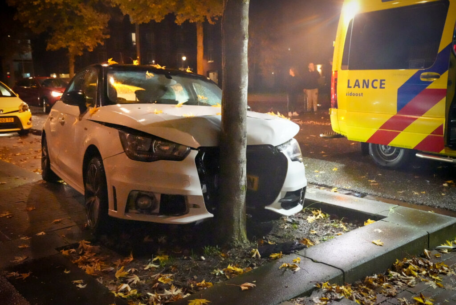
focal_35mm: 36
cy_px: 152
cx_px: 228
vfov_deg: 36.9
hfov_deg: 53.1
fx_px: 456
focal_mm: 36
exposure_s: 1/125
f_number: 6.3
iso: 51200
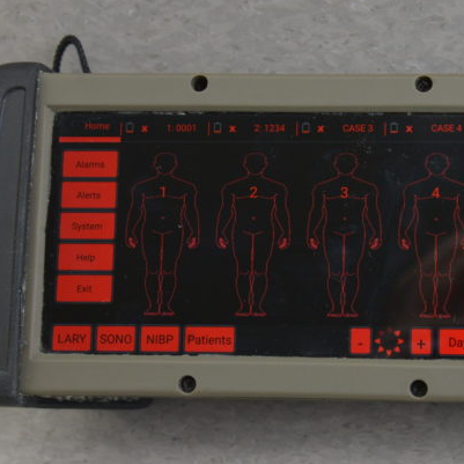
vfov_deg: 17.4
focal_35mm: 100
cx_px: 424
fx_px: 1517
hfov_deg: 17.1
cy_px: 216
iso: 1600
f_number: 7.1
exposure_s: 1/125
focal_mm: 46
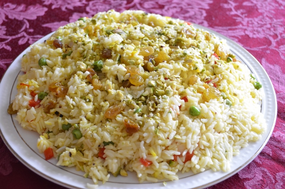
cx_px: 142
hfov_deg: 39.0
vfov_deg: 26.4
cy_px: 94
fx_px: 403
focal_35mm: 51
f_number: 5.6
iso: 640
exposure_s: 1/60
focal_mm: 34
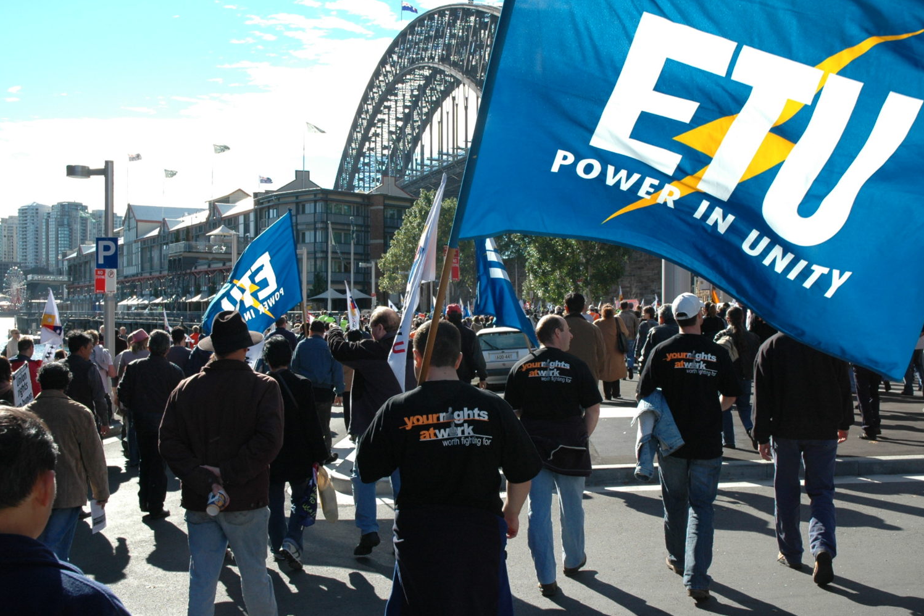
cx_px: 463
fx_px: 1065
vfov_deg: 32.2
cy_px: 309
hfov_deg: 46.9
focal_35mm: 42
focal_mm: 27
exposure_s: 1/250
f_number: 8
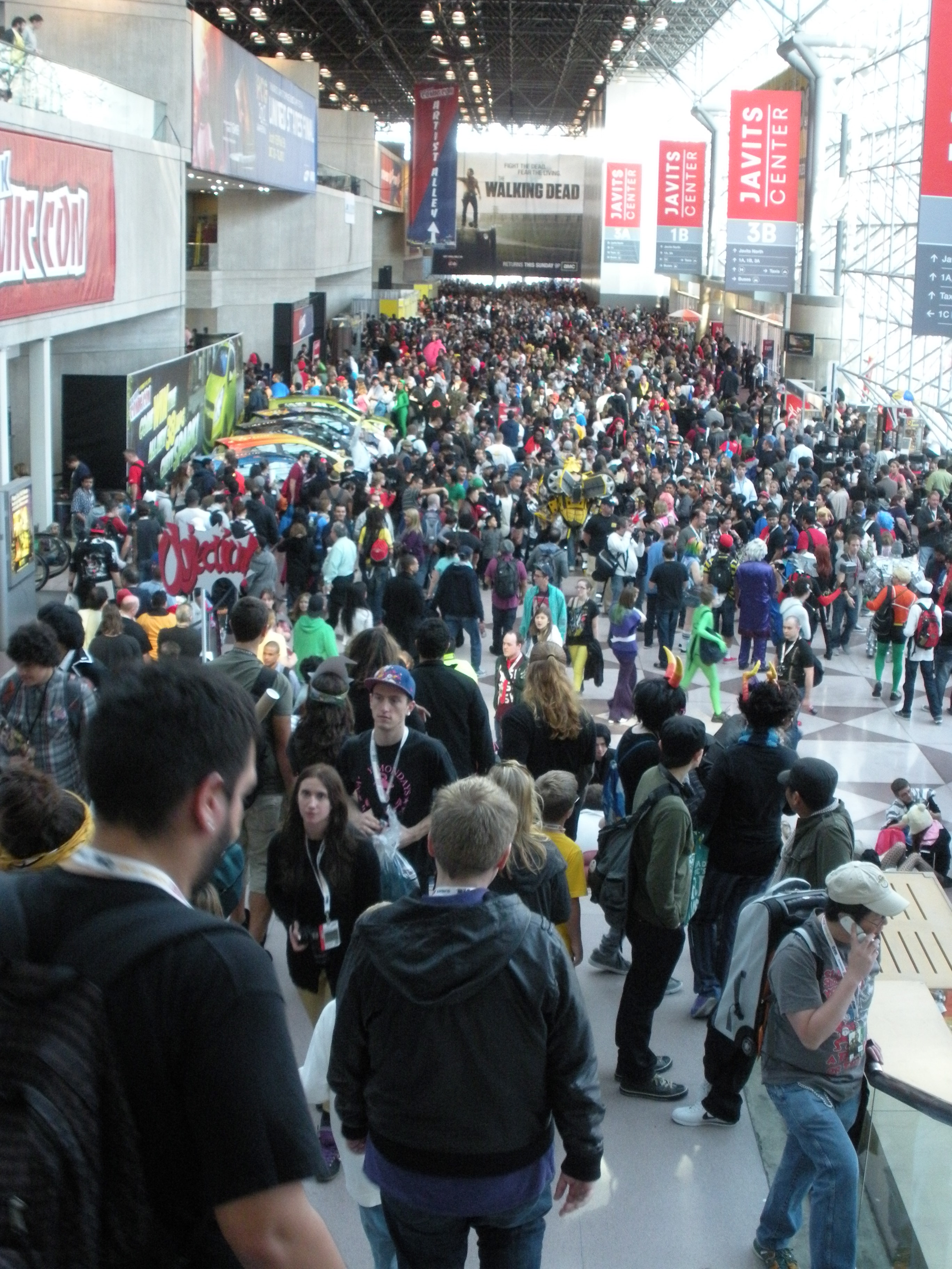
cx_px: 476
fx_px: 1613
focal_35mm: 44
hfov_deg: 32.9
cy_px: 634
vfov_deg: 42.9
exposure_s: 1/52
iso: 400
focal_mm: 7.7
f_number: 4
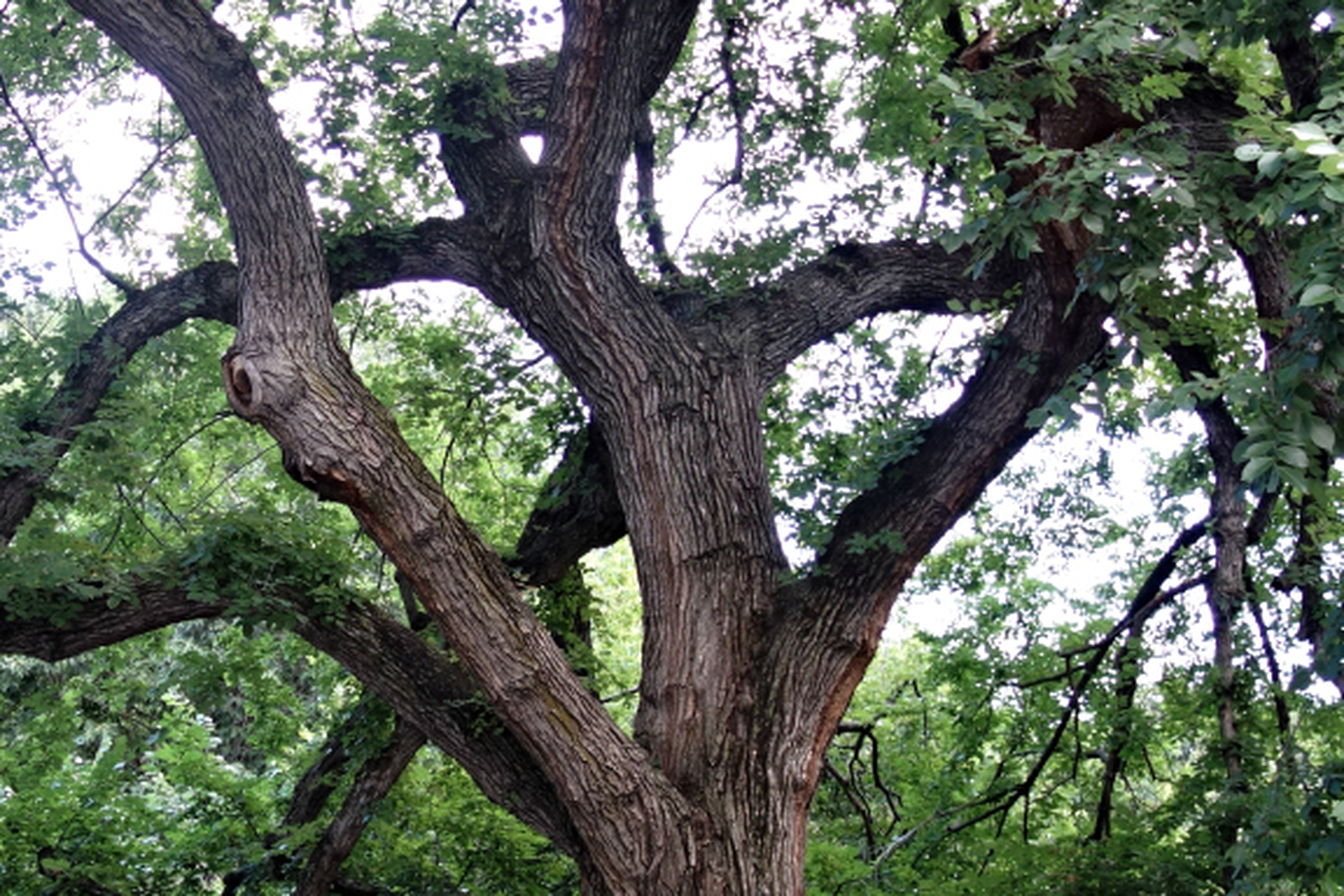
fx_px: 2538
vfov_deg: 20.0
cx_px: 233
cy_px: 486
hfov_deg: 28.9
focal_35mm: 68
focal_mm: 10.4
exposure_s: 1/80
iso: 125
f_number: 1.8
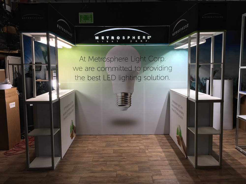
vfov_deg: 48.2
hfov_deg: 61.7
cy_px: 92
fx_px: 206
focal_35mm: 29
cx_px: 123
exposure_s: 1/60
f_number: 2.2
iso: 25
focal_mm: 4.15
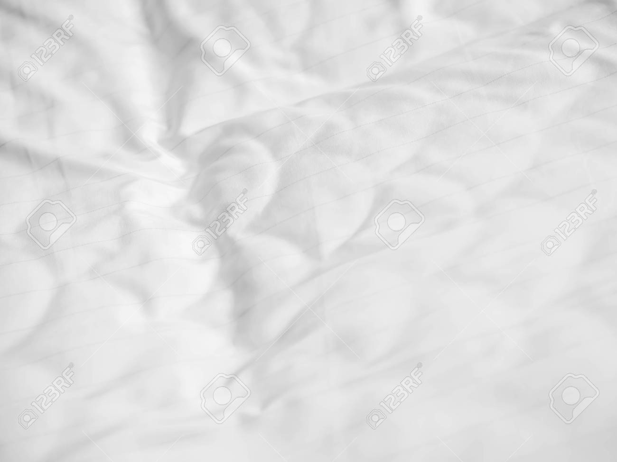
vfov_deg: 12.3
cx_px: 308
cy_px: 231
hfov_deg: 16.4
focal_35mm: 120
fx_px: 2139
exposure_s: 1/500
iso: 200
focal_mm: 60
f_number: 2.8
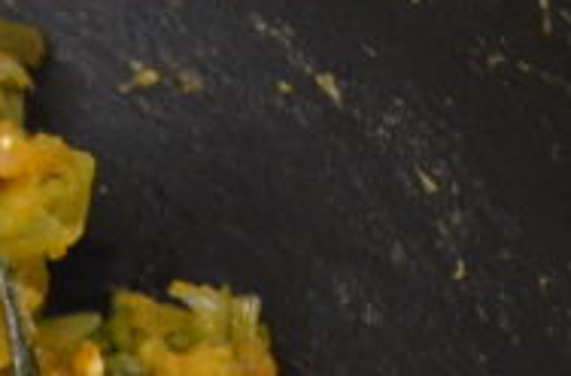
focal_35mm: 327
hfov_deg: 6.2
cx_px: -565
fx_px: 5169
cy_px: 385
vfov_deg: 4.2
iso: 1800
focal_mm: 40
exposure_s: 1/30
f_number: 5.3
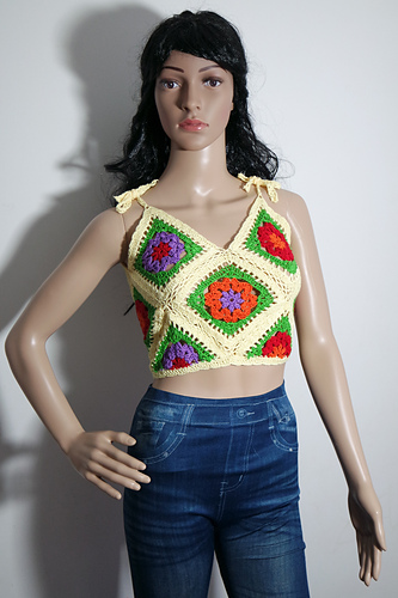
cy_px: 299
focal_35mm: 40
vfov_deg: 48.5
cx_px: 199
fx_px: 664
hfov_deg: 33.4
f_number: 4.5
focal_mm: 26
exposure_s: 1/50
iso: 800
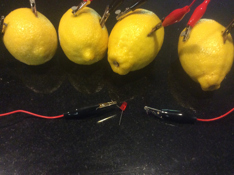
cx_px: 117
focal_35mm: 32
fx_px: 216
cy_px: 88
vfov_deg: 44.1
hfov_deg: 56.9
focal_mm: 3.3
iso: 250
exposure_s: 1/17
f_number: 2.4
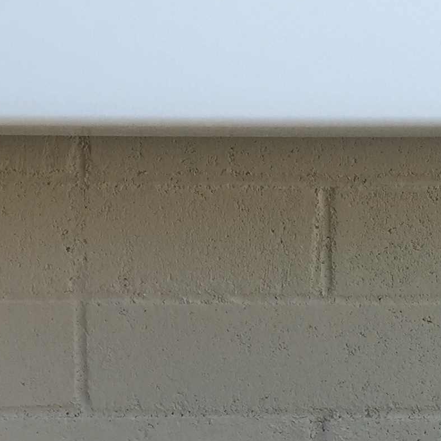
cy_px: 400
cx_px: 501
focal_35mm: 106
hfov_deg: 15.9
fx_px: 1528
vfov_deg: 16.2
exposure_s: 1/775
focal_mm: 4.15
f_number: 2.2
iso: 32
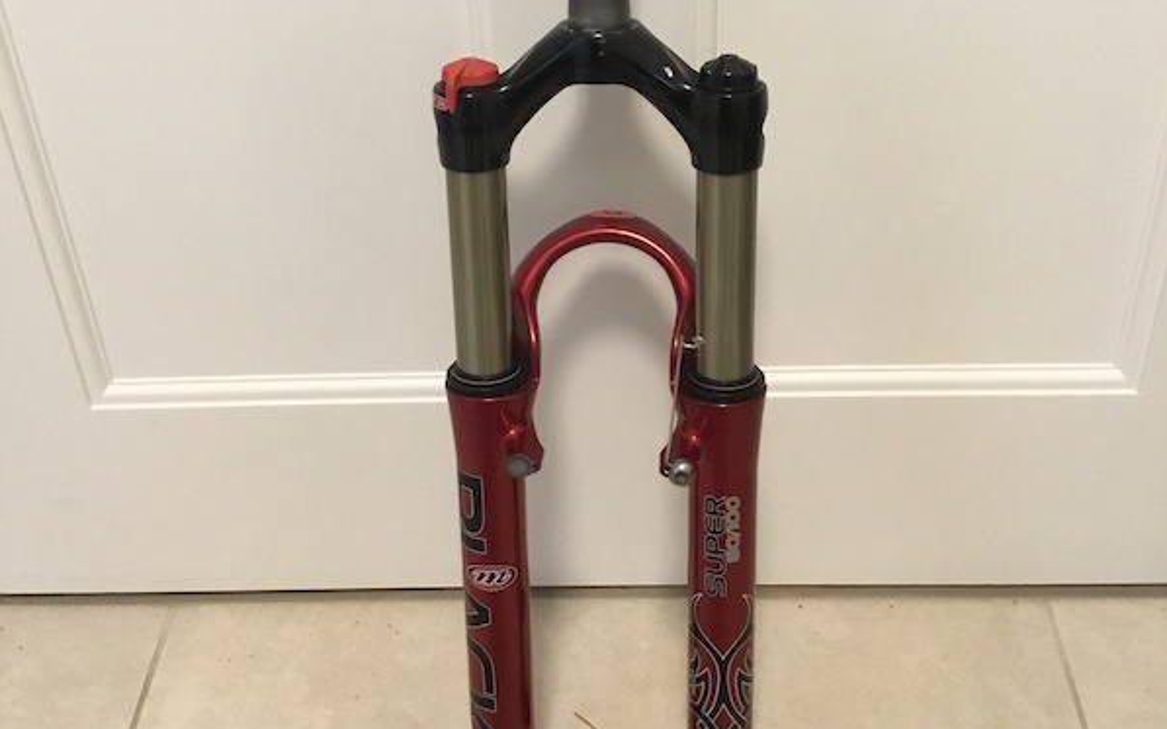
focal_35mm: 44
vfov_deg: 28.9
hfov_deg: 45.3
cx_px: 583
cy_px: 217
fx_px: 1399
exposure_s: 1/30
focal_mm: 3.3
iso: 200
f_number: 2.4
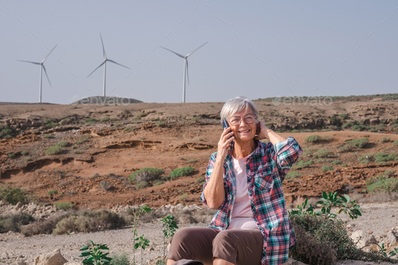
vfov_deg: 16.3
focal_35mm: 84
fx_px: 928
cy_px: 132
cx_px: 199
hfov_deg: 24.2
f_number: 8
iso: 200
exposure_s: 1/500
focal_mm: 56
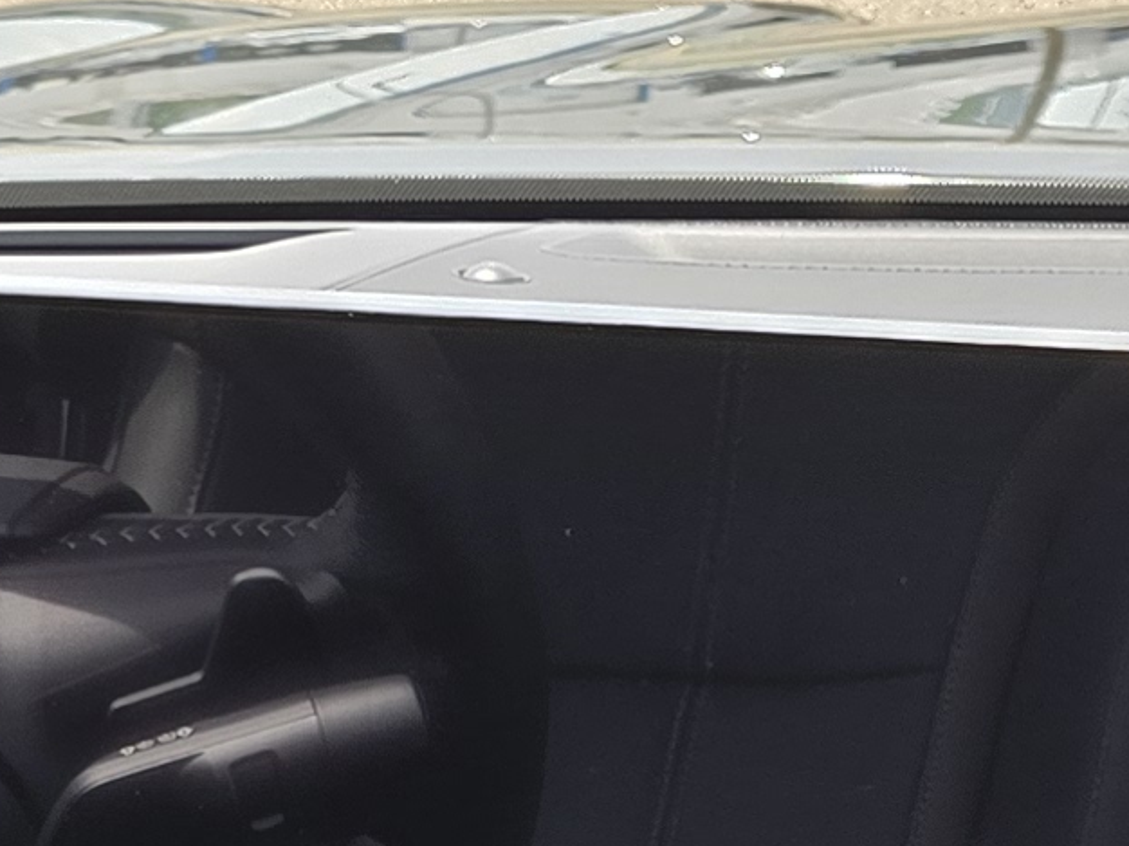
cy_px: 2697
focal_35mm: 147
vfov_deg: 8.3
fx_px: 4793
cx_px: 435
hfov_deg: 13.4
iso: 20
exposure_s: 1/180
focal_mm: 6.3
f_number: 1.7
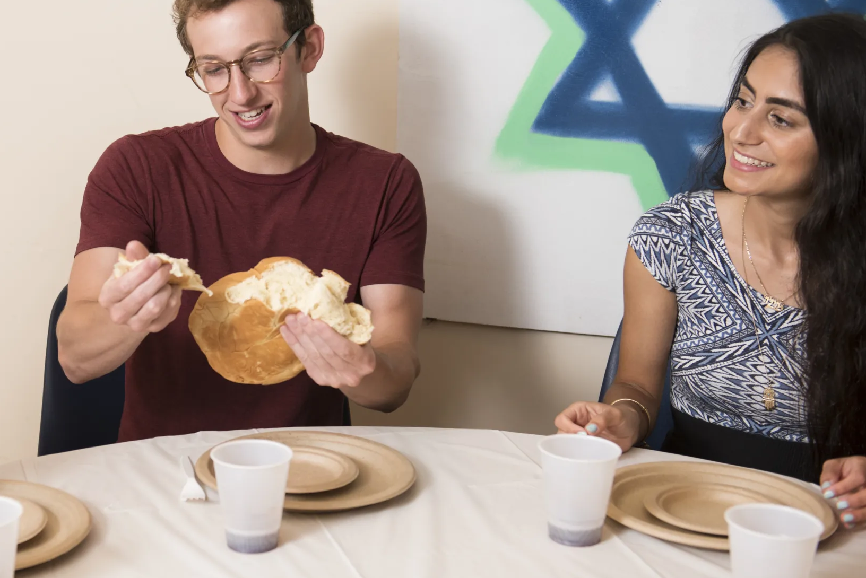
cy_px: 240
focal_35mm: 69
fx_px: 1661
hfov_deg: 28.9
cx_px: 235
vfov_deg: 19.7
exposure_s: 1/200
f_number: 3.5
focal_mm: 44
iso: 640
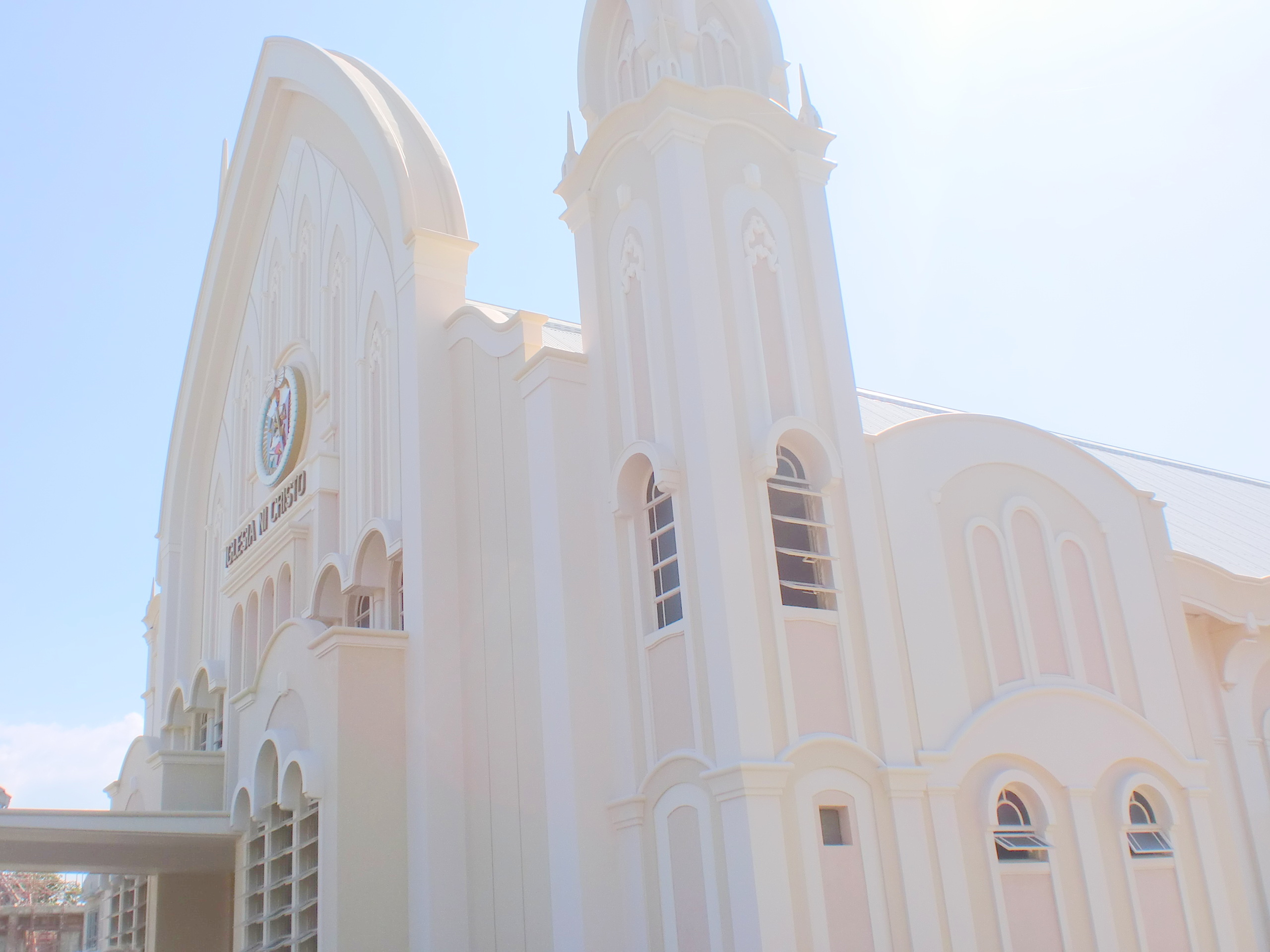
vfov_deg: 40.7
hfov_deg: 52.6
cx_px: 635
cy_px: 476
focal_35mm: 35
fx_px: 1284
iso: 64
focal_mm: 6.3
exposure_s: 1/400
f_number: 5.6
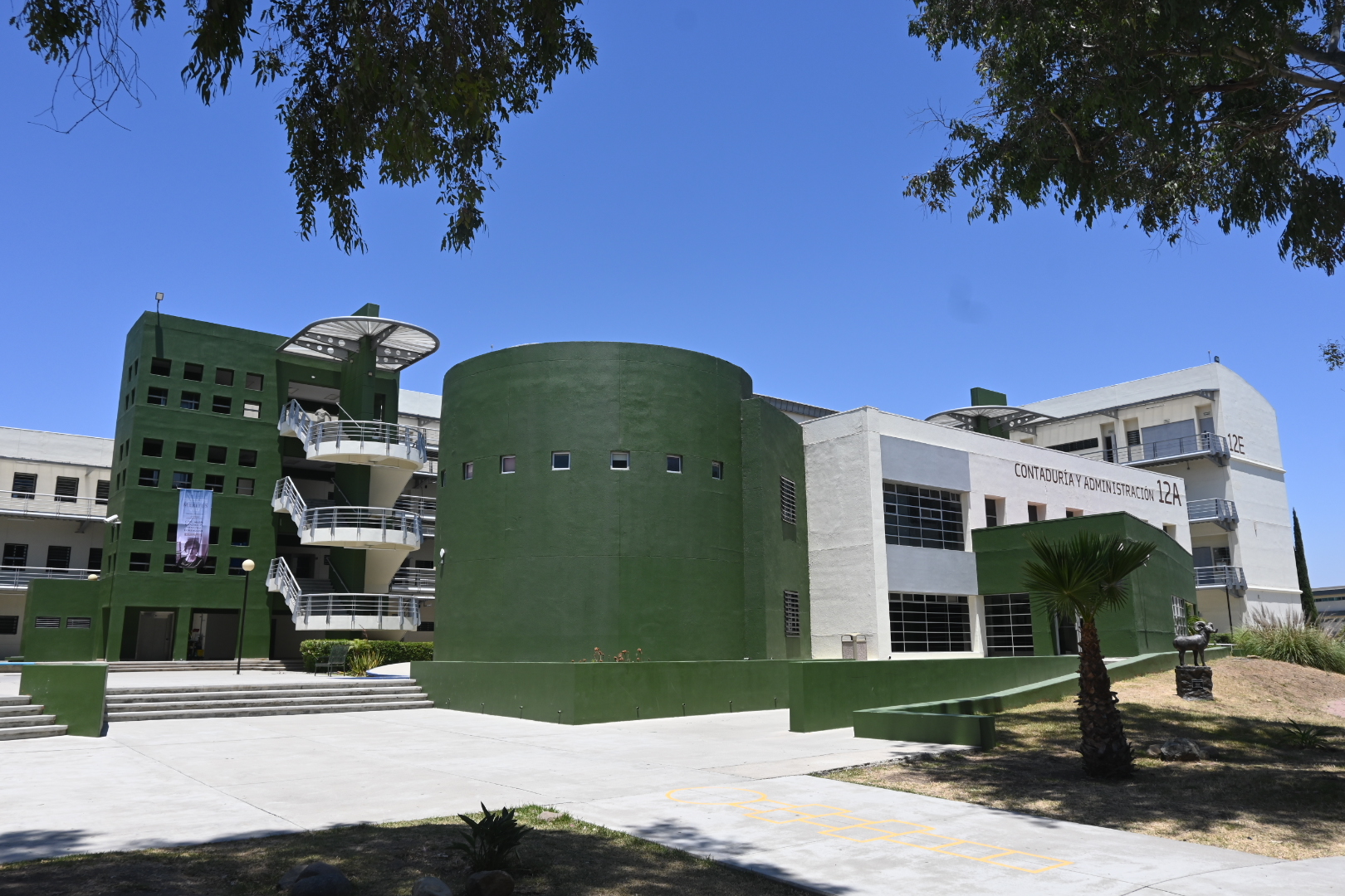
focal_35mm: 27
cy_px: 448
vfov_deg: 47.9
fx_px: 1009
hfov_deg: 67.4
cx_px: 672
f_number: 7.1
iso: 100
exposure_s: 1/400
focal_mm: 18
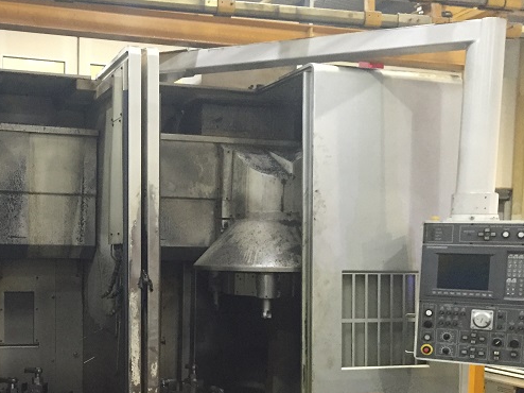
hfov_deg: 39.1
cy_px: 304
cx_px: 113
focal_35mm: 47
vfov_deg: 30.2
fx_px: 711
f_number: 2.2
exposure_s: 1/17
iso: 250
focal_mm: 4.15
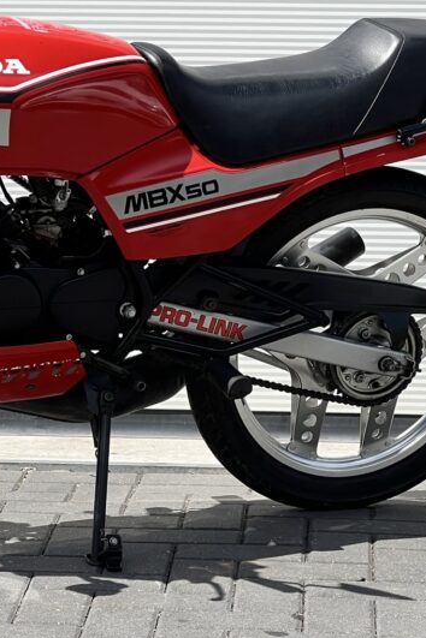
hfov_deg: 8.5
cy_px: 171
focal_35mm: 161
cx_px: 56
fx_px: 2858
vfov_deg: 12.7
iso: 32
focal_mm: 9
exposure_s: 1/673
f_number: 2.8
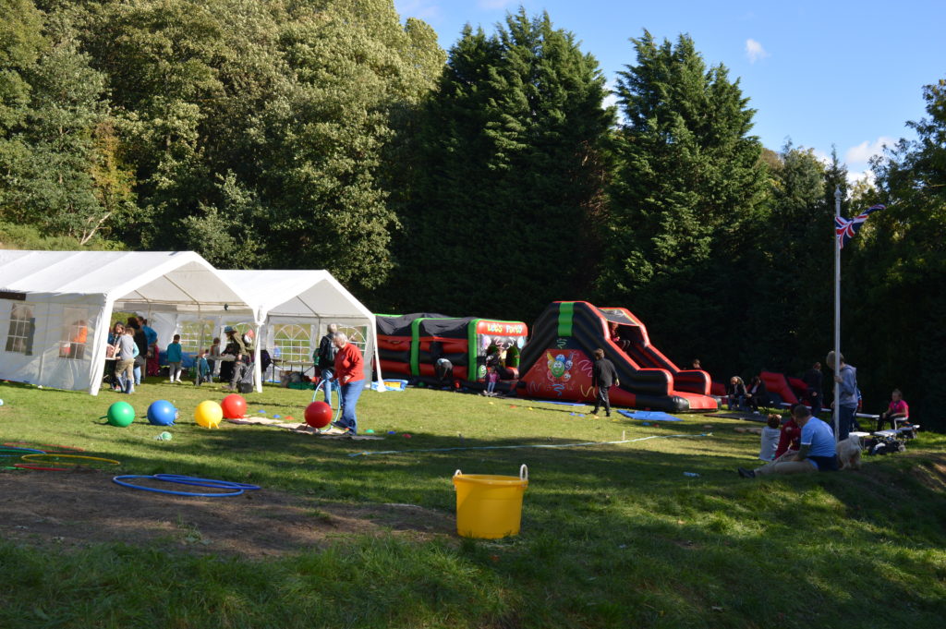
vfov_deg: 36.8
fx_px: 945
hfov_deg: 53.2
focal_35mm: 36
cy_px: 314
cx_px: 473
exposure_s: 1/200
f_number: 6.3
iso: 100
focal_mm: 24
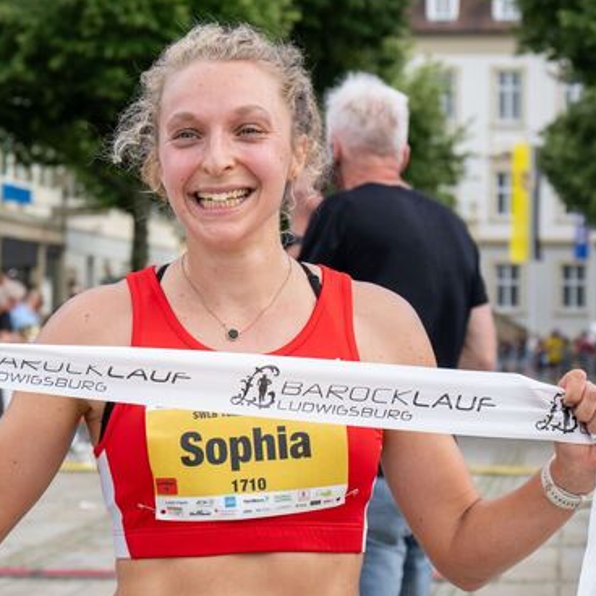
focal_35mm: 106
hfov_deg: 16.4
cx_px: 202
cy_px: 317
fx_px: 2065
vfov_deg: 16.4
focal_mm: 60
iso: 450
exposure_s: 1/400
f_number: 6
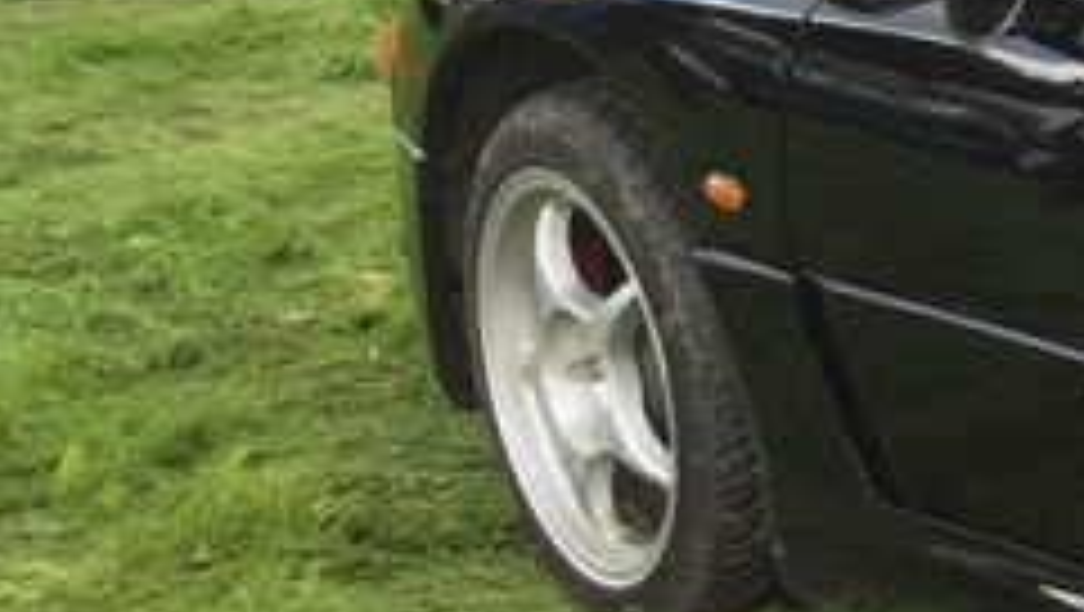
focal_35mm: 134
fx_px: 3855
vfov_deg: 9.1
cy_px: 292
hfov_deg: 13.6
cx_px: 2190
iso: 32
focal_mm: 4.15
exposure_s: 1/449
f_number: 2.2
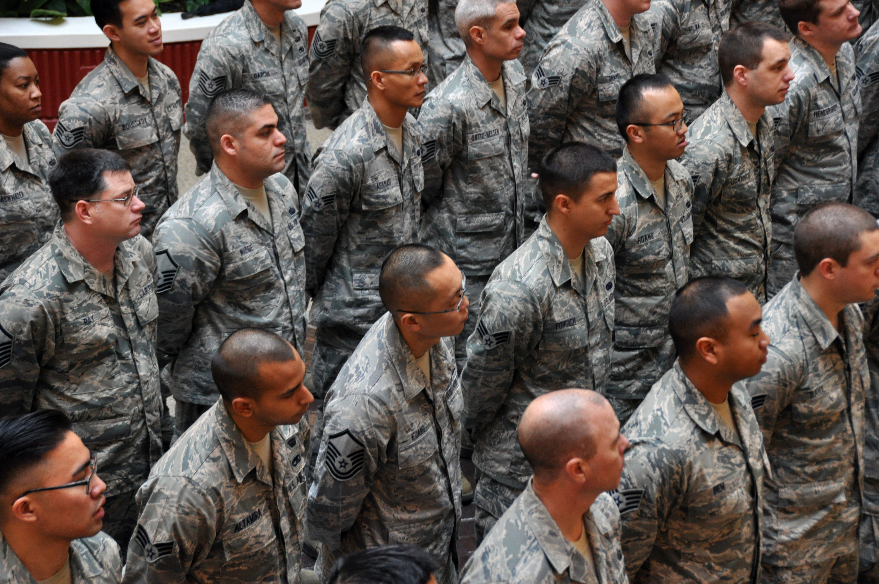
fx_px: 2195
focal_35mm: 90
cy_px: 292
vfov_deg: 15.2
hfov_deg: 22.6
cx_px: 440
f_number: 4.8
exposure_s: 1/40
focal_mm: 60
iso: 1000
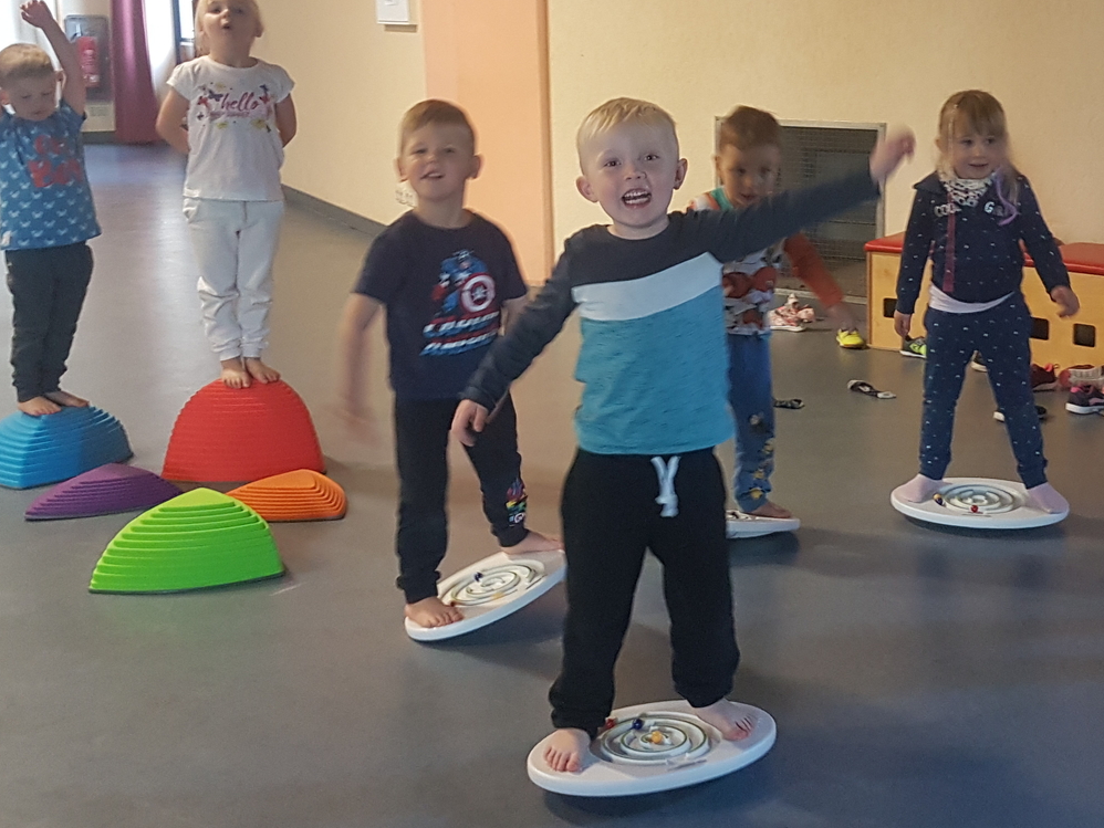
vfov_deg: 28.8
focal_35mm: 50
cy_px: 248
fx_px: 1595
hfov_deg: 37.6
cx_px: 762
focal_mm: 4.2
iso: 200
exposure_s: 1/16
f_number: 1.7
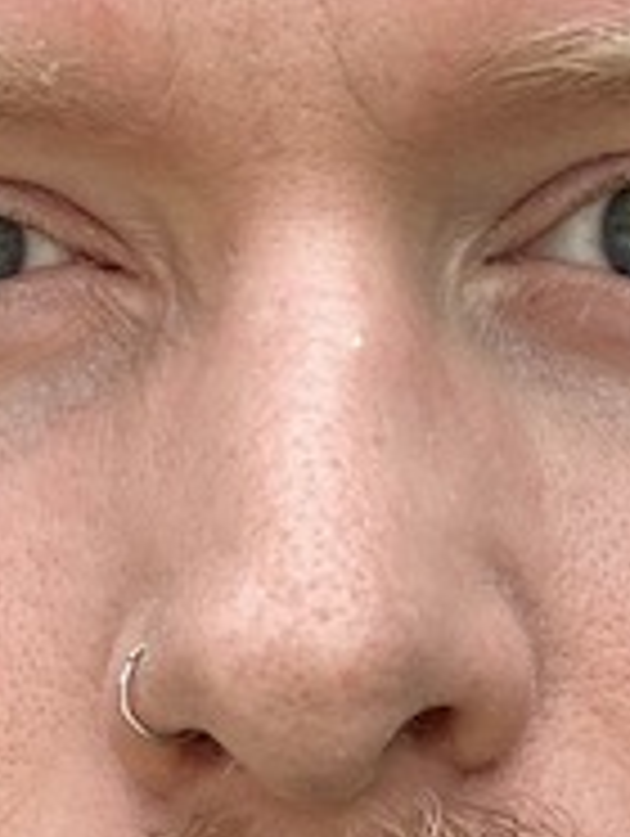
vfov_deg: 5.3
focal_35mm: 372
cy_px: 1116
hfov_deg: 4.0
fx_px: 9006
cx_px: 326
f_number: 2
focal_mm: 6
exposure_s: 1/199
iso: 20
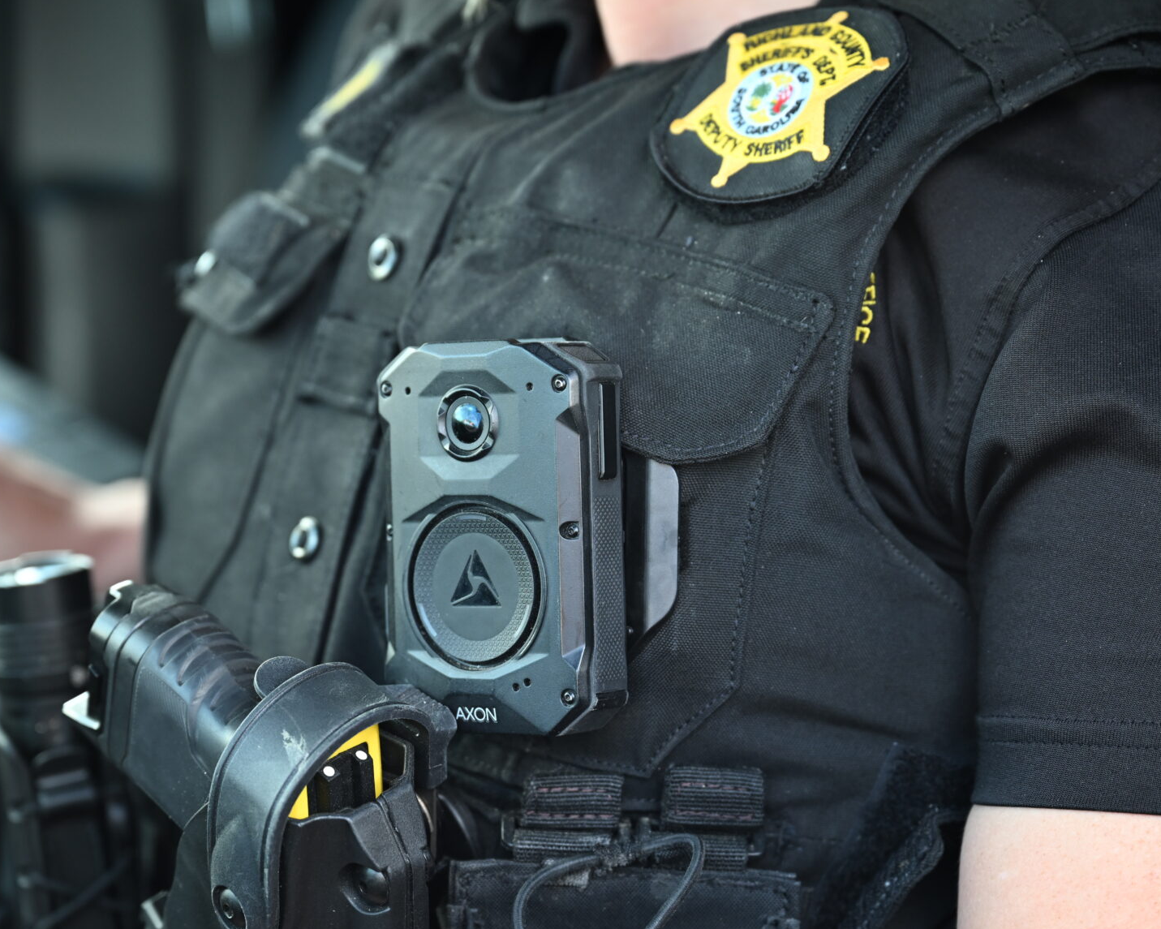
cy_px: 545
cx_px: 509
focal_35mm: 94
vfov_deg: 16.4
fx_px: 3230
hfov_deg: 20.4
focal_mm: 70
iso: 500
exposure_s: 1/200
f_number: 3.5
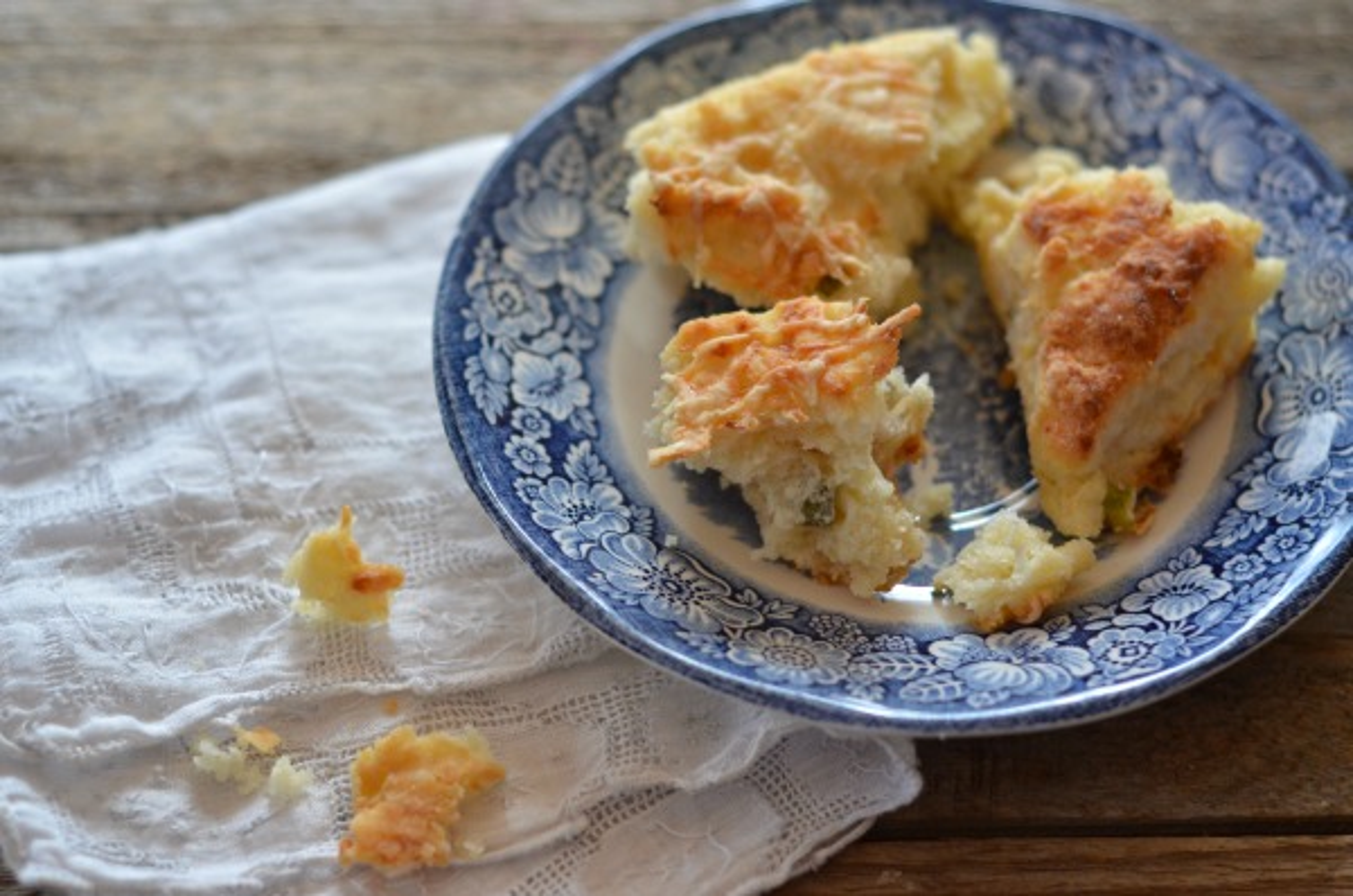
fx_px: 2812
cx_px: 676
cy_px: 448
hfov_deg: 27.1
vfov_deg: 18.1
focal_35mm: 75
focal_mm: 50
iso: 640
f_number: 2.8
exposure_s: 1/320
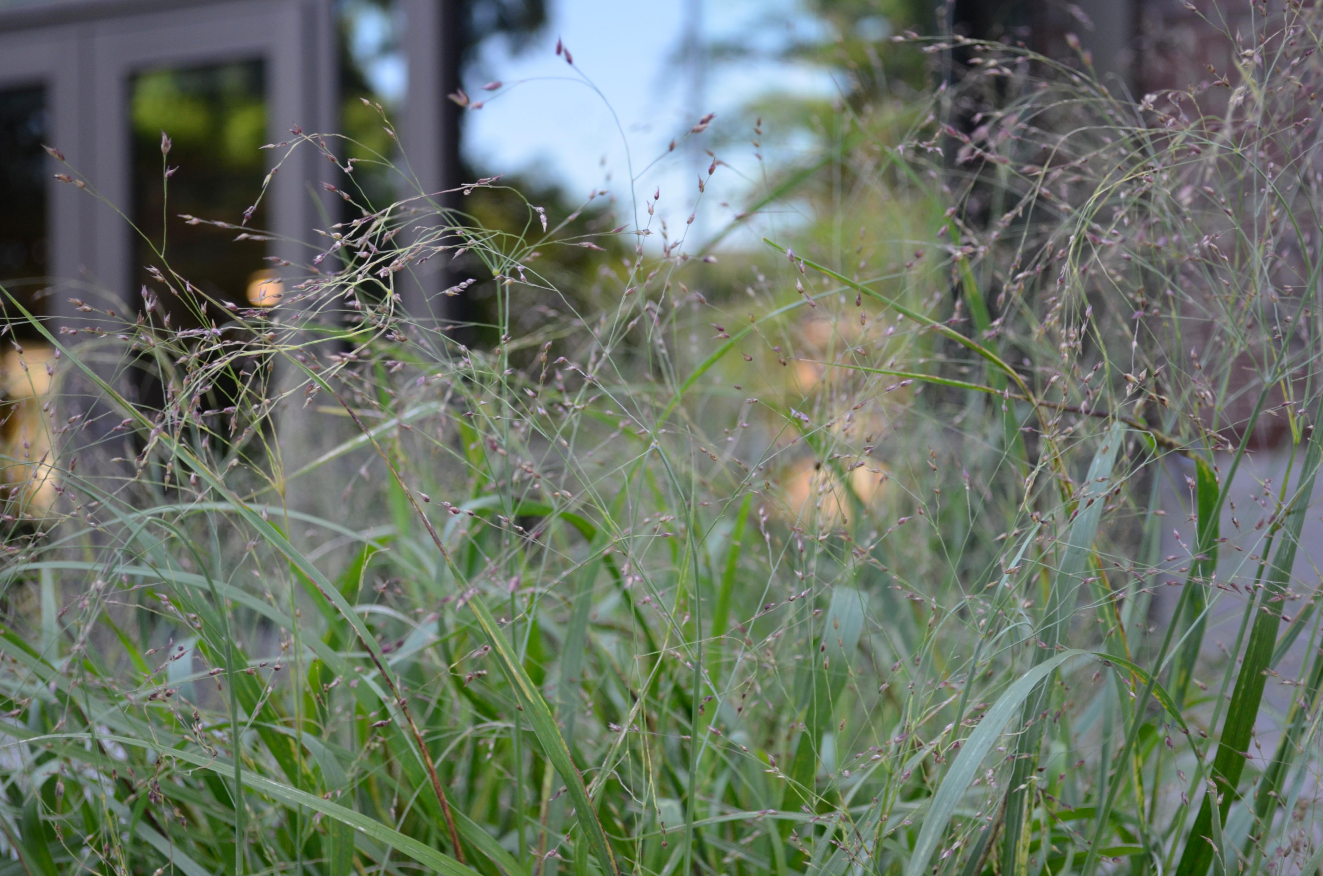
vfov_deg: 21.5
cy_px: 438
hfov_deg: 32.0
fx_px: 2310
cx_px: 662
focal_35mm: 63
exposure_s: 1/125
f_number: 5.3
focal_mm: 42
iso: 400
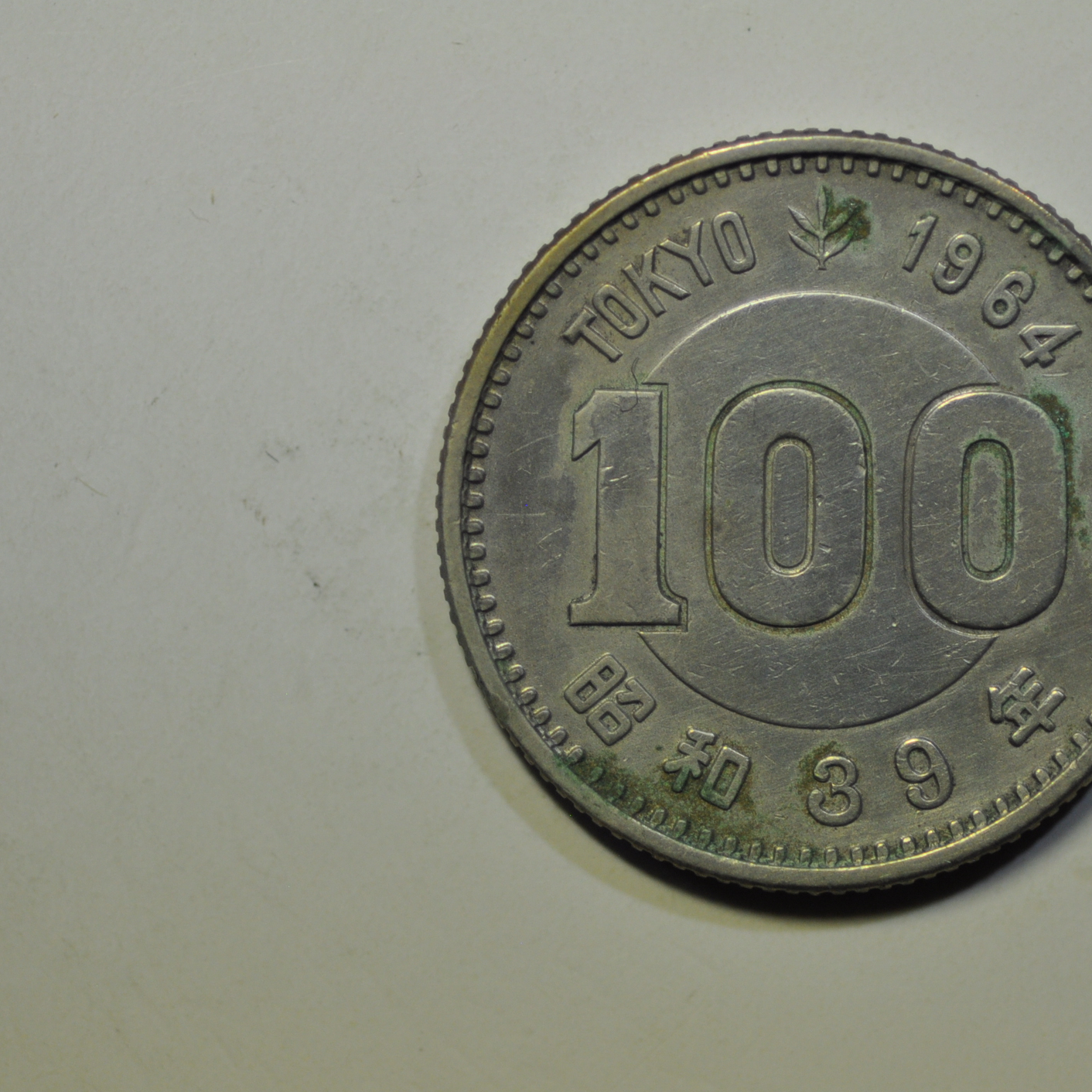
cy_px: 545
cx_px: 821
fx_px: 4140
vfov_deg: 15.0
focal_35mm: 116
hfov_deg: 15.0
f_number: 4
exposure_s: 1/250
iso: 640
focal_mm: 60
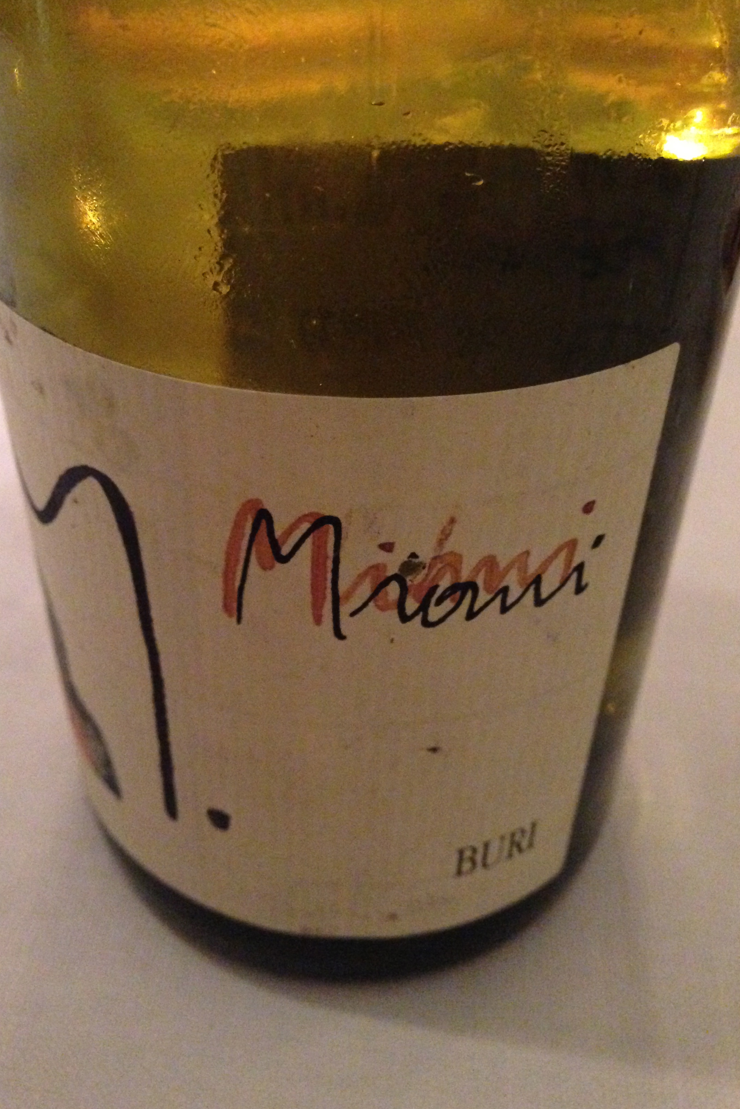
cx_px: 332
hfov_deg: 37.8
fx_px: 1079
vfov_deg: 54.4
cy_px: 554
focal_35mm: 35
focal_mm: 4.12
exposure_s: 1/15
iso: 800
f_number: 2.4
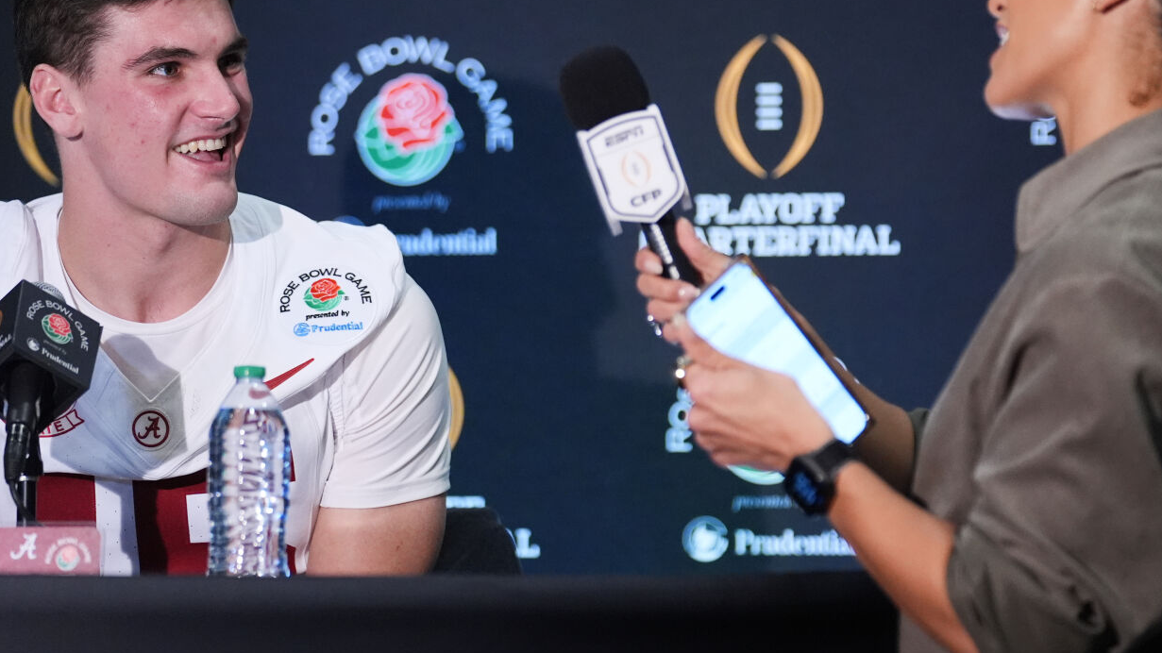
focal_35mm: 216
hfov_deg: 10.0
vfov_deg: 5.6
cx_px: 672
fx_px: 6654
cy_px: 208
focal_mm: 144
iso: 3200
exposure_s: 1/1250
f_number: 2.8
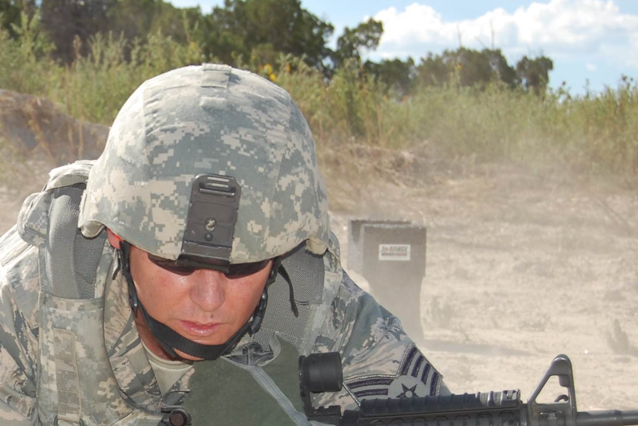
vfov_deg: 13.5
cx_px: 148
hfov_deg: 20.0
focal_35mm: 101
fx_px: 1790
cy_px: 324
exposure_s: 1/500
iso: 200
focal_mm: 42
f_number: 8
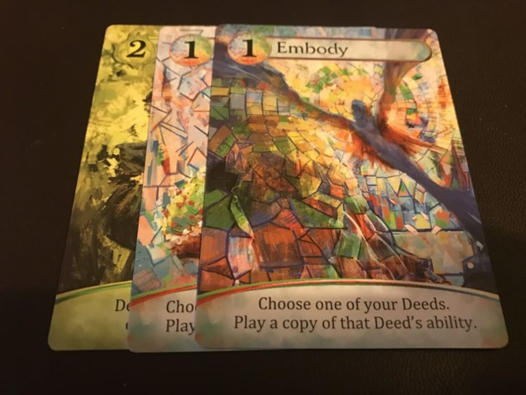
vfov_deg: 49.7
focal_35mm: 28
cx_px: 263
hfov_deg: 63.4
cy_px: 198
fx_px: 425
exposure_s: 1/11
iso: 100
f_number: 1.8
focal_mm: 3.99
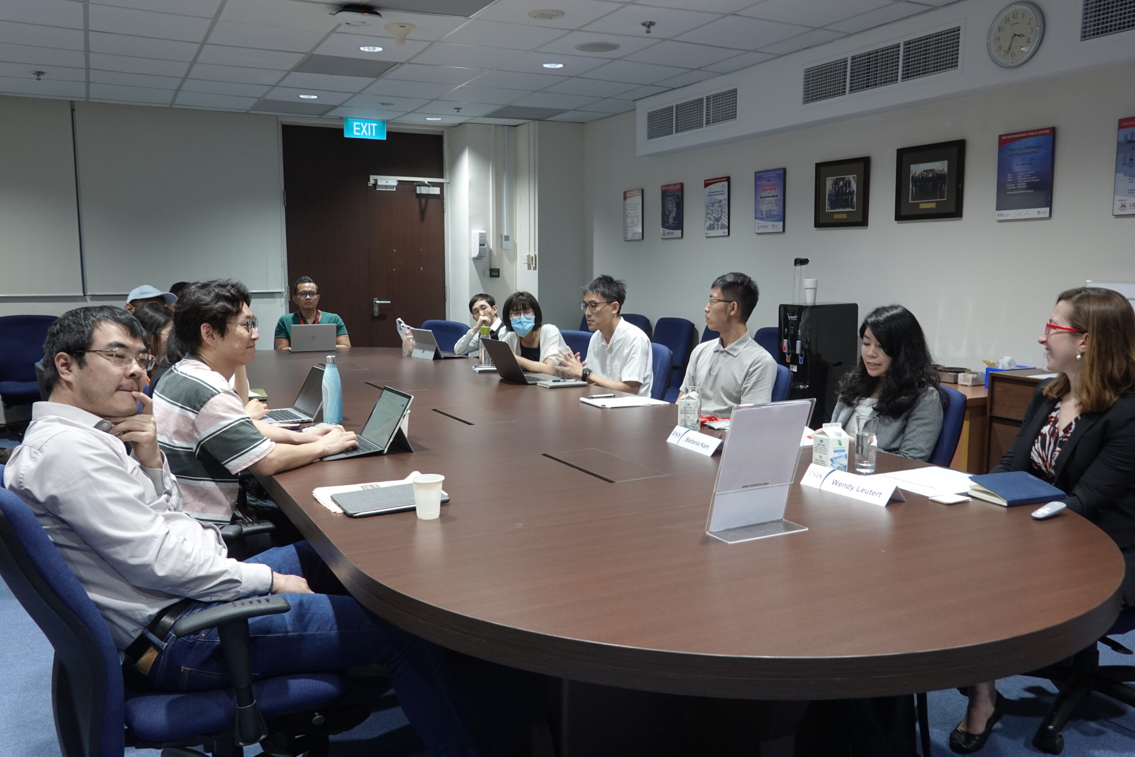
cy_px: 378
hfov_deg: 61.9
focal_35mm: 30
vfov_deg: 43.6
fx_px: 946
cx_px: 568
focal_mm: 11.06
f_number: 3.2
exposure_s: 1/30
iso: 250
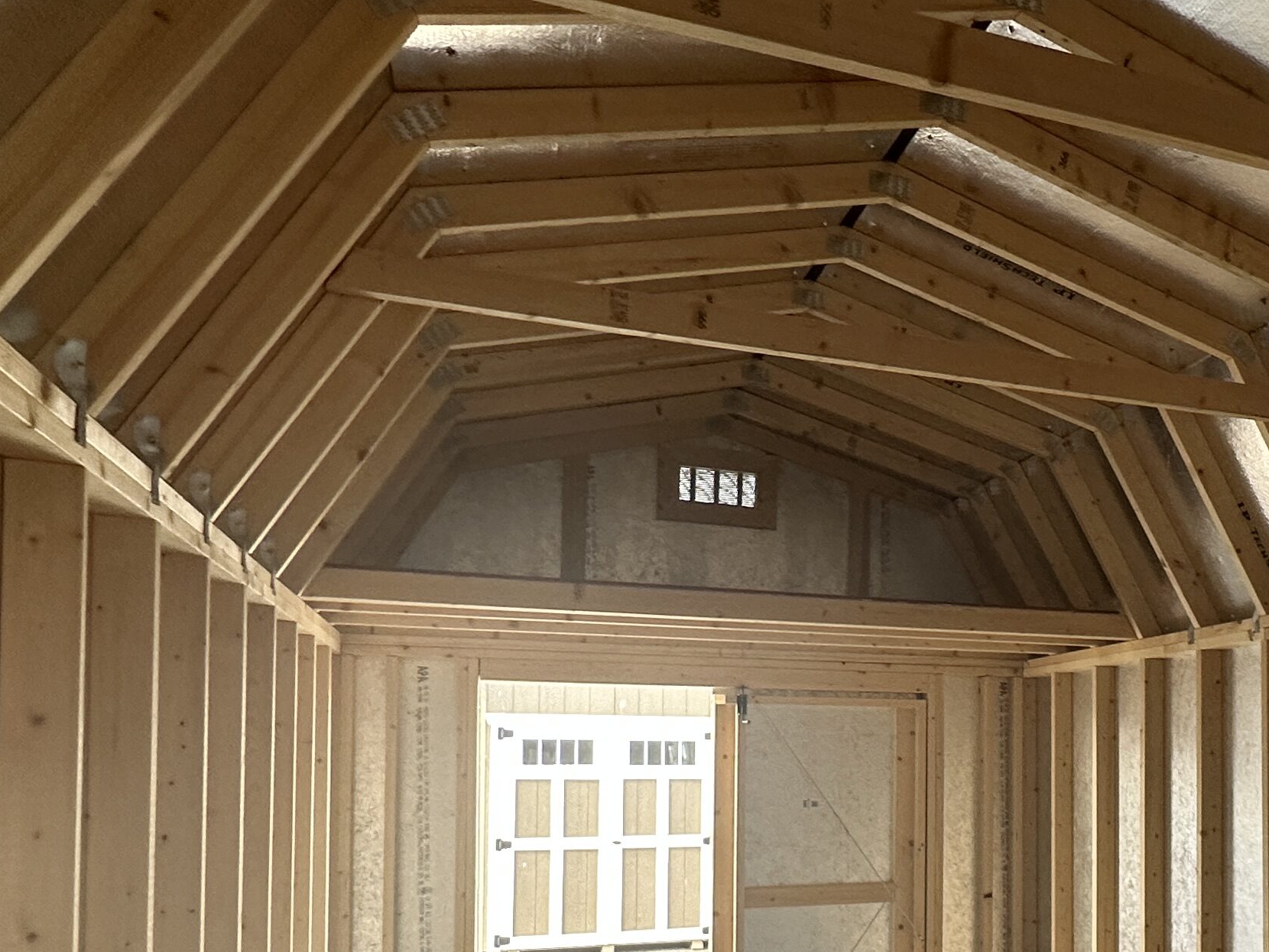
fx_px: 1246
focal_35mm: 34
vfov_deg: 40.4
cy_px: 736
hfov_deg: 50.1
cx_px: 1048
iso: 125
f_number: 2.2
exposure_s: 1/99
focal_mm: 2.22
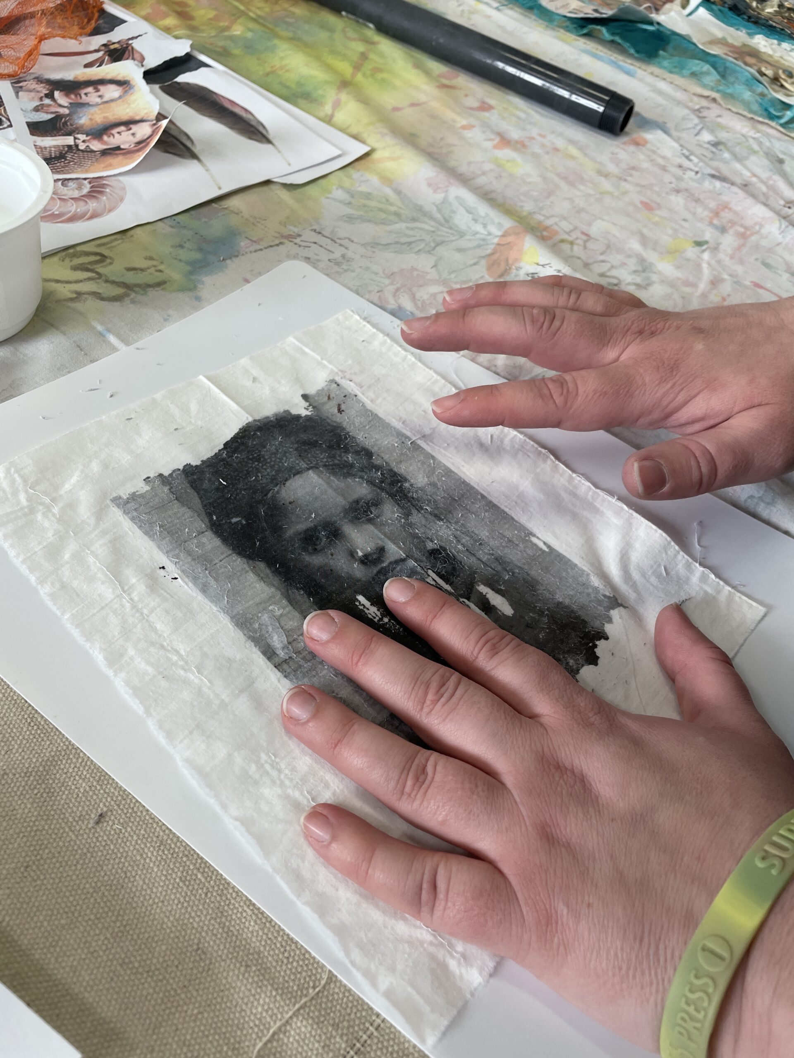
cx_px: 397
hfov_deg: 53.1
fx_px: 795
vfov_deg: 67.3
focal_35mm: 26
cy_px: 529
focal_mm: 4.2
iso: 64
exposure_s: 1/120
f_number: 1.6
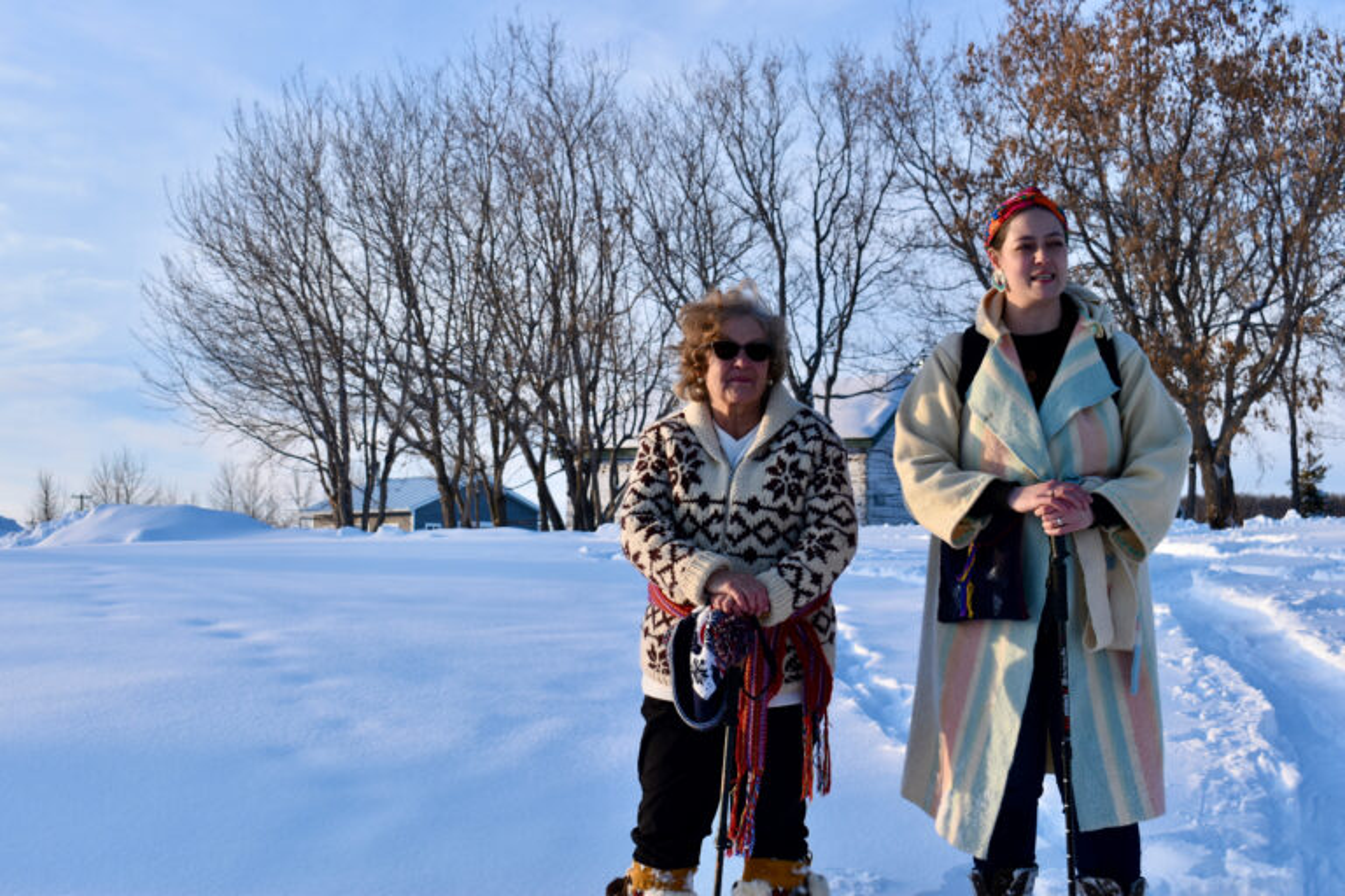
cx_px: 672
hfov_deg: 35.1
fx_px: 2129
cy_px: 448
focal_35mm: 57
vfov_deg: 23.8
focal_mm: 38
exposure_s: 1/320
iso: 200
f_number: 8
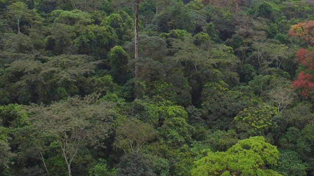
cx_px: 170
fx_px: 474
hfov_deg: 36.6
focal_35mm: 57
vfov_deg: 20.4
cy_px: 0
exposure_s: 1/800
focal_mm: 3.61
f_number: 2.8
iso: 200
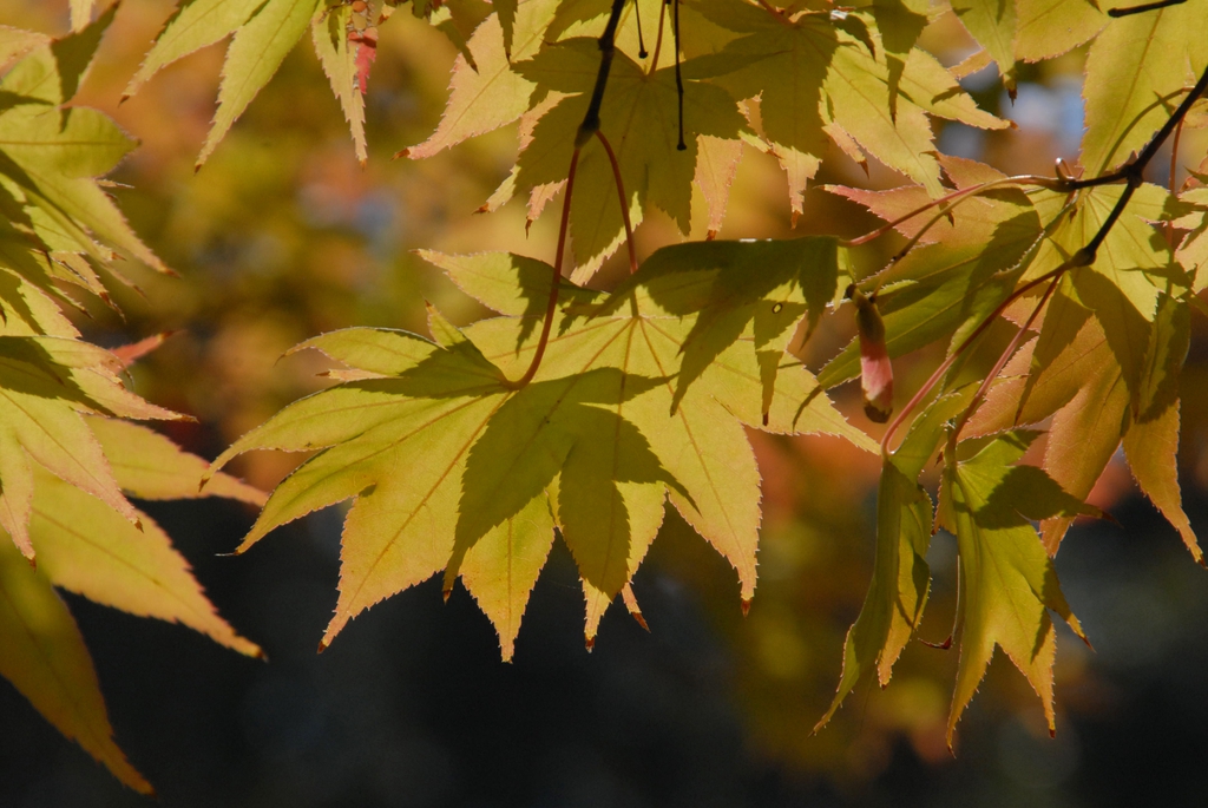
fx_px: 15115
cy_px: 404
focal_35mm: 450
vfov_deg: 3.1
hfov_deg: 4.6
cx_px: 604
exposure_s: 1/640
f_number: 13
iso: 400
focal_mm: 300
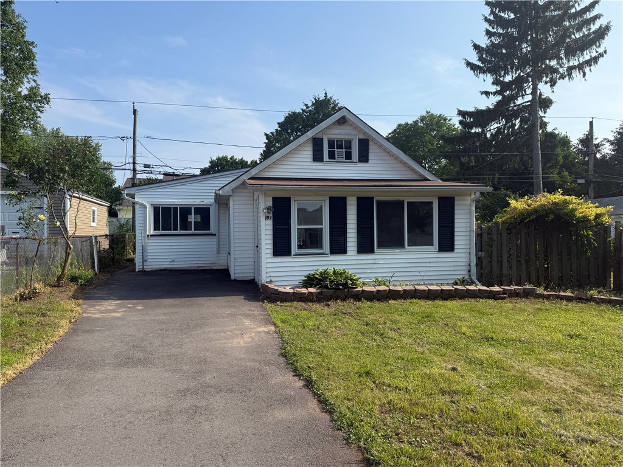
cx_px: 312
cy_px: 234
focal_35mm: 24
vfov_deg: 56.8
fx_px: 432
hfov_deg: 71.6
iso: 80
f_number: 1.78
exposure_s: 1/4167
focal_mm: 6.76
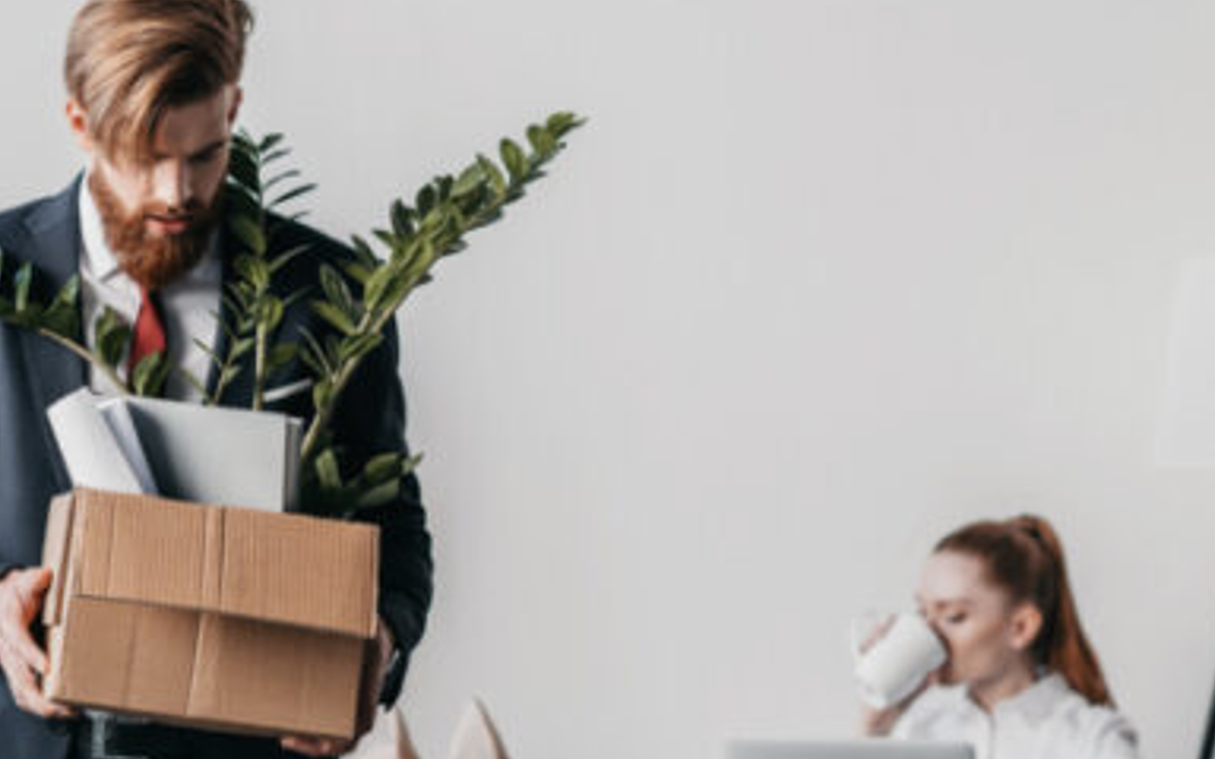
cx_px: 481
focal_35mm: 142
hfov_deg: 14.7
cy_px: 493
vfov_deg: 9.2
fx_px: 4702
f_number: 3.2
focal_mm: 85
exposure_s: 1/160
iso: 250
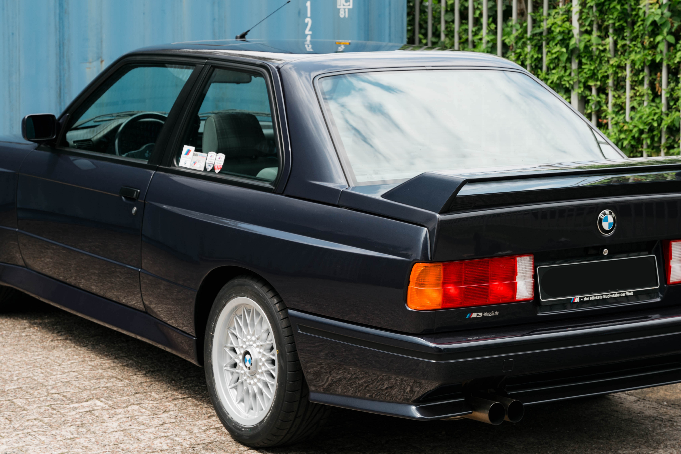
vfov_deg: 15.5
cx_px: 313
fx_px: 1657
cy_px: 116
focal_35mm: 88
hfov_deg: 23.2
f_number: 5.6
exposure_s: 1/100
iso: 100
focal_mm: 49.9
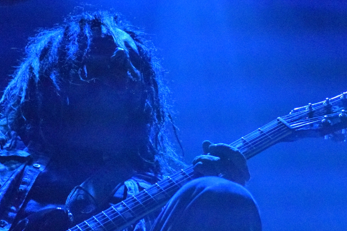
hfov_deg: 12.2
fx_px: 1619
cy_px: 46
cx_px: 75
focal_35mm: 168
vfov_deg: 8.2
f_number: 4.2
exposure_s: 1/4000
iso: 8000
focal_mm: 62
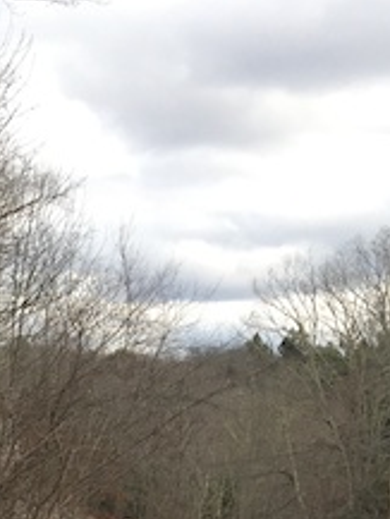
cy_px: 875
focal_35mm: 107
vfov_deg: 16.1
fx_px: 1606
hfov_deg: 13.4
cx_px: -93
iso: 25
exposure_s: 1/310
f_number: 2.2
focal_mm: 4.15
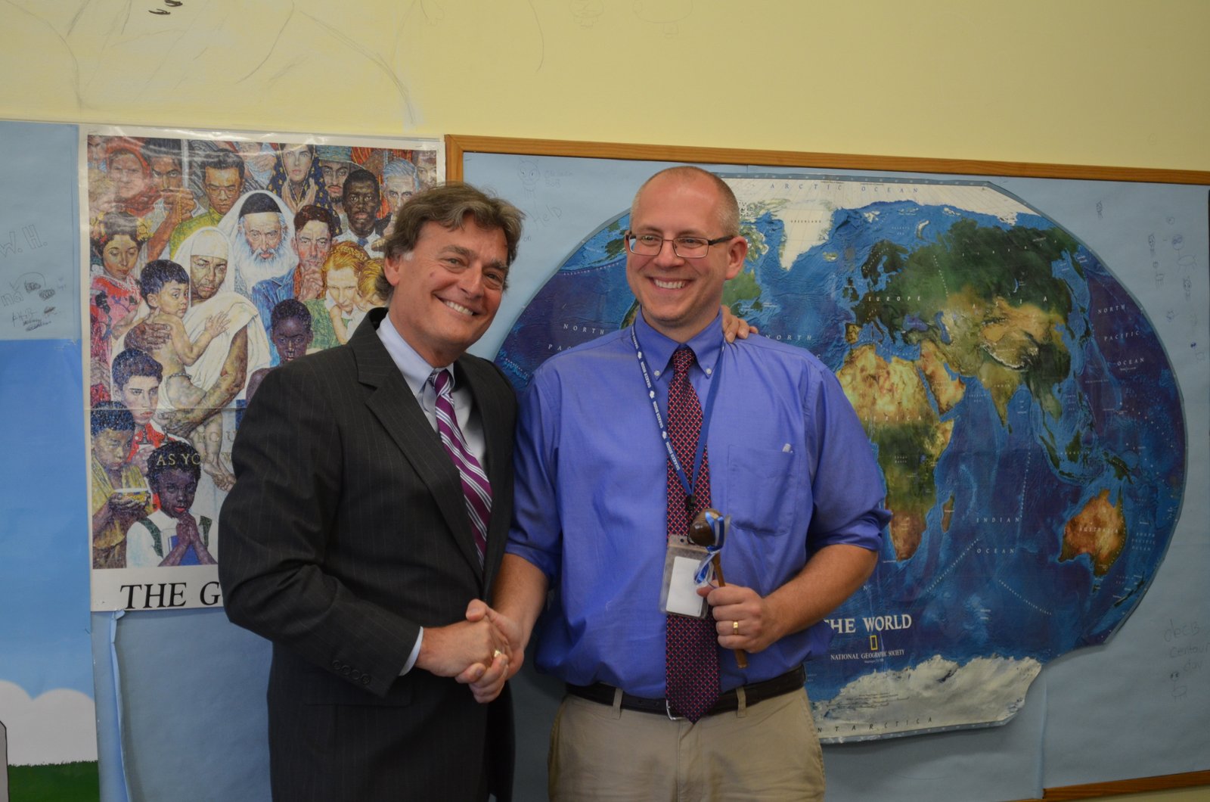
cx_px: 605
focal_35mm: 82
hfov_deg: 24.7
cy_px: 401
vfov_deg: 16.5
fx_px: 2767
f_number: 5.6
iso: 800
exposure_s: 1/50
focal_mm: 55
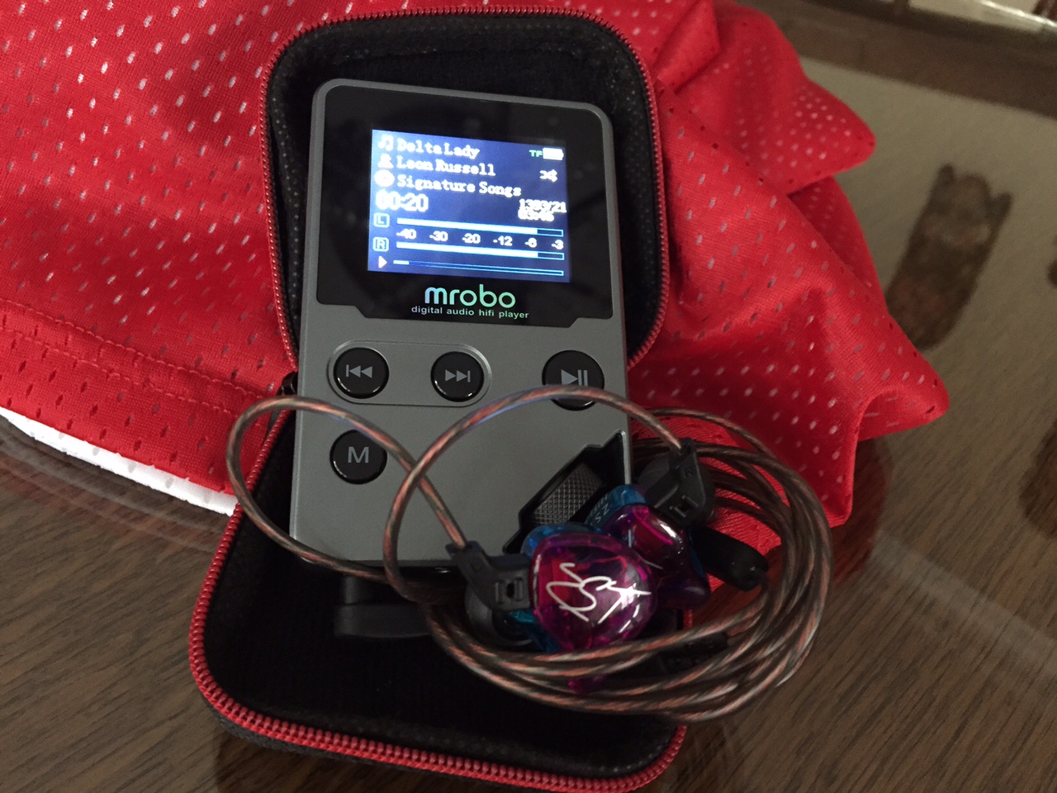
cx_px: 528
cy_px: 396
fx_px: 886
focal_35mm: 29
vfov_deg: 48.2
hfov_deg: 61.7
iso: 500
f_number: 2.2
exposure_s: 1/15
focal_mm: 4.15
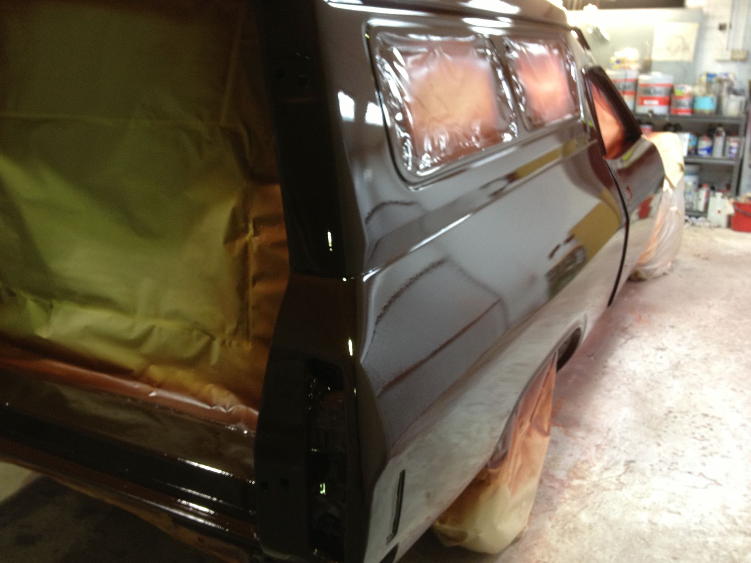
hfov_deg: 52.6
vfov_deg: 40.7
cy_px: 282
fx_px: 759
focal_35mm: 35
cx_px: 376
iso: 100
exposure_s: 1/20
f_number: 2.4
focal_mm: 4.28
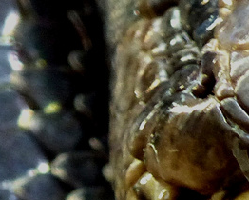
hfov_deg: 0.7
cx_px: 501
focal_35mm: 2837
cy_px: -4
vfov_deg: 0.5
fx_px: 20923
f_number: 2.8
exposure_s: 1/125
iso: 320
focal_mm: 95.2
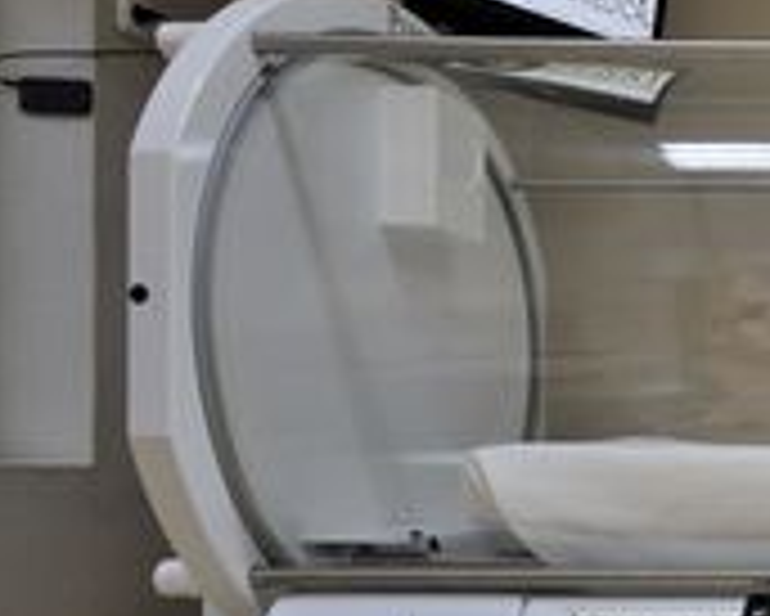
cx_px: 1117
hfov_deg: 26.6
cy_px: 418
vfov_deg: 28.2
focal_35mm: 53
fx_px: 1217
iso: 200
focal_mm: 13
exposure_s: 1/25
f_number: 4.5
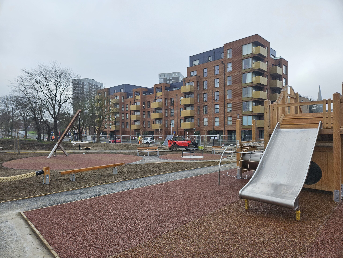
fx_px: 228
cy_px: 129
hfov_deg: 73.9
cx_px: 172
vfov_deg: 58.9
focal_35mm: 23
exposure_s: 1/765
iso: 25
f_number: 1.8
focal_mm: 5.4
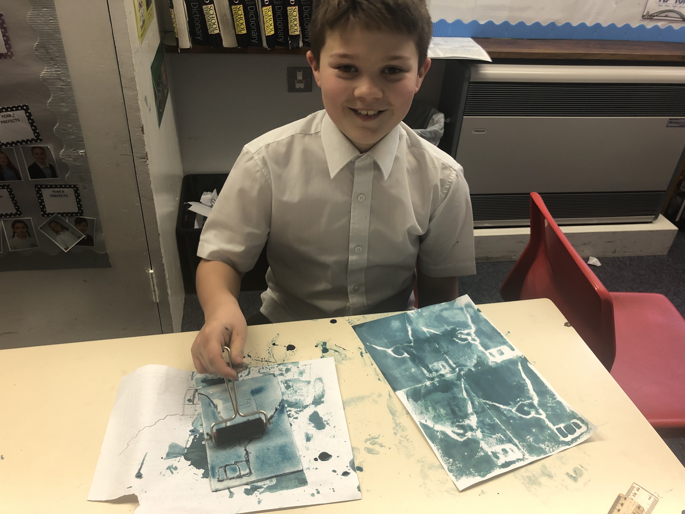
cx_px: 342
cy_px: 257
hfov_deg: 63.4
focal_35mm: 28
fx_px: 554
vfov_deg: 49.7
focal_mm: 4
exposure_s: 1/20
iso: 40
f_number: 1.8
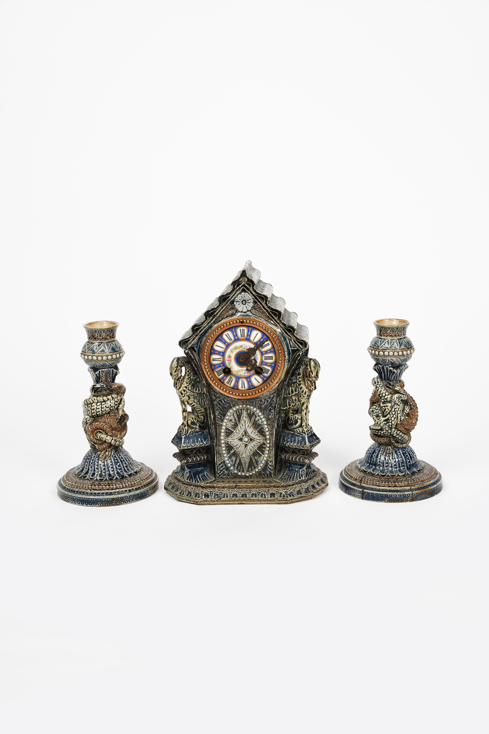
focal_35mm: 52
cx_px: 244
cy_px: 367
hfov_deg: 26.0
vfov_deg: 38.2
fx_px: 1059
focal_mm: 35
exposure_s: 1/100
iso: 100
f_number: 5
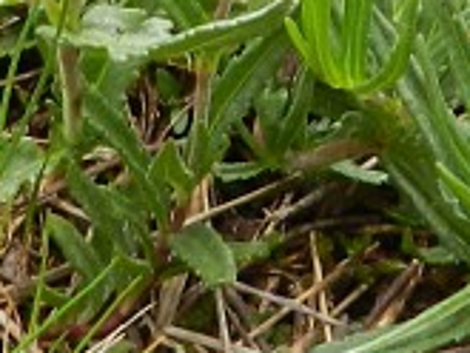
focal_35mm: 233
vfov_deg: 5.9
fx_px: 3166
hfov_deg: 8.5
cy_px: -697
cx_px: 342
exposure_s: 1/100
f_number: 3.7
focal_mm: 5.6
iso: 160
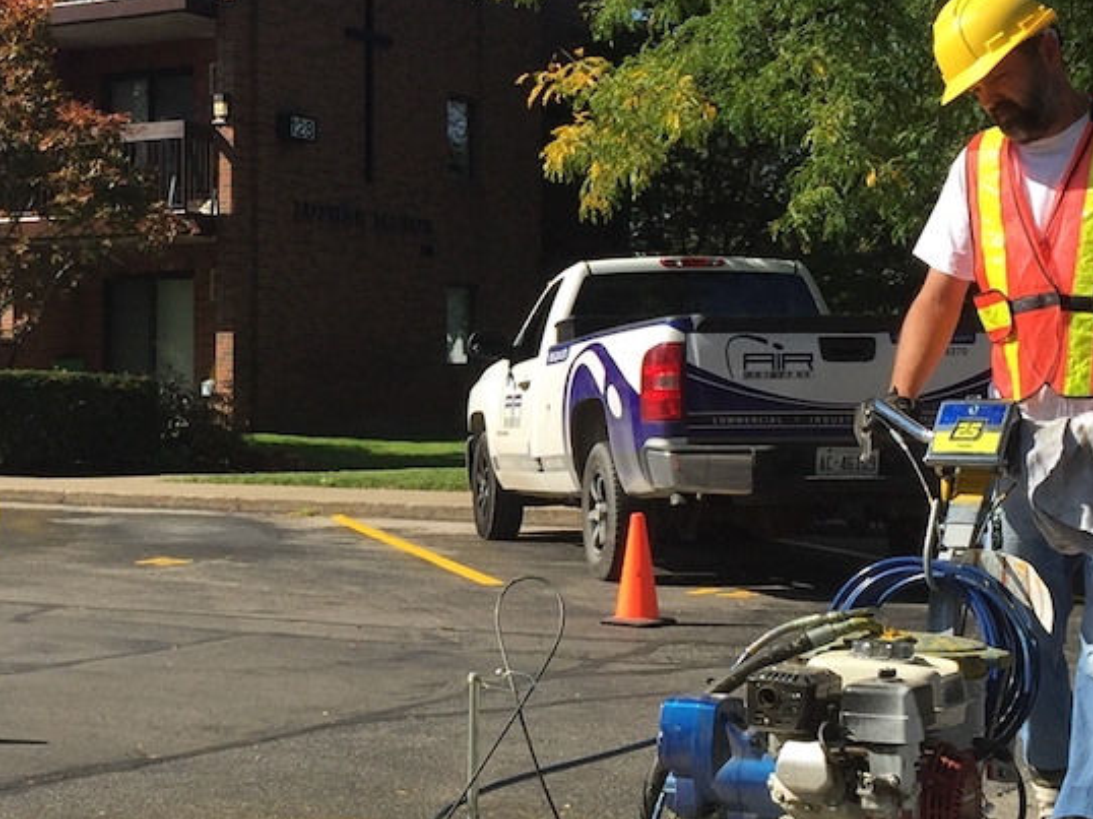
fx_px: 2178
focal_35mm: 69
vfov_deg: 21.3
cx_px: 242
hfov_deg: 27.7
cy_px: 447
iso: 32
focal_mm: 4.15
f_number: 2.2
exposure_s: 1/1582
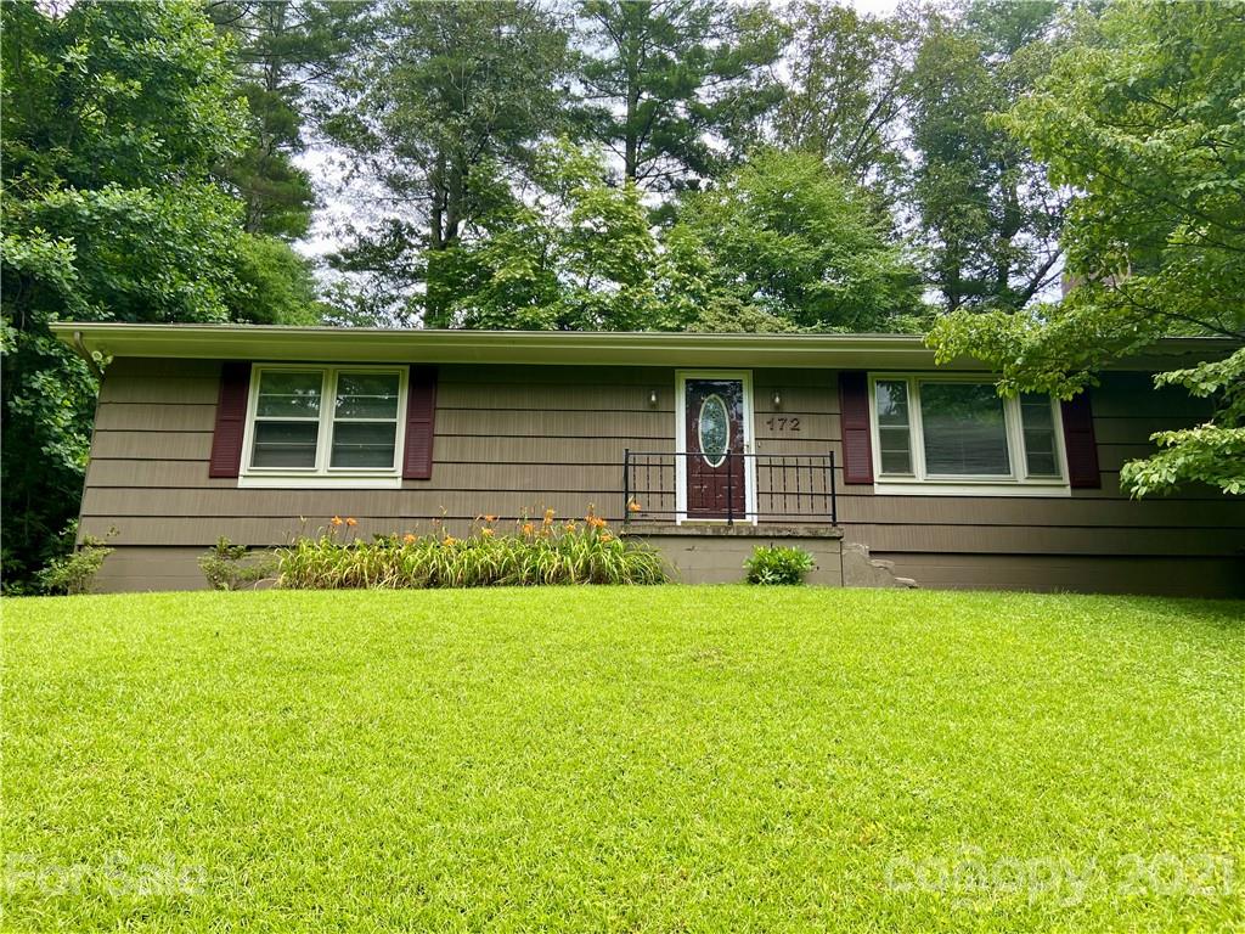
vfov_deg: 53.1
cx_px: 622
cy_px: 467
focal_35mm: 26
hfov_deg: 67.3
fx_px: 935
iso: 32
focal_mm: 4.25
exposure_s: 1/456
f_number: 1.8
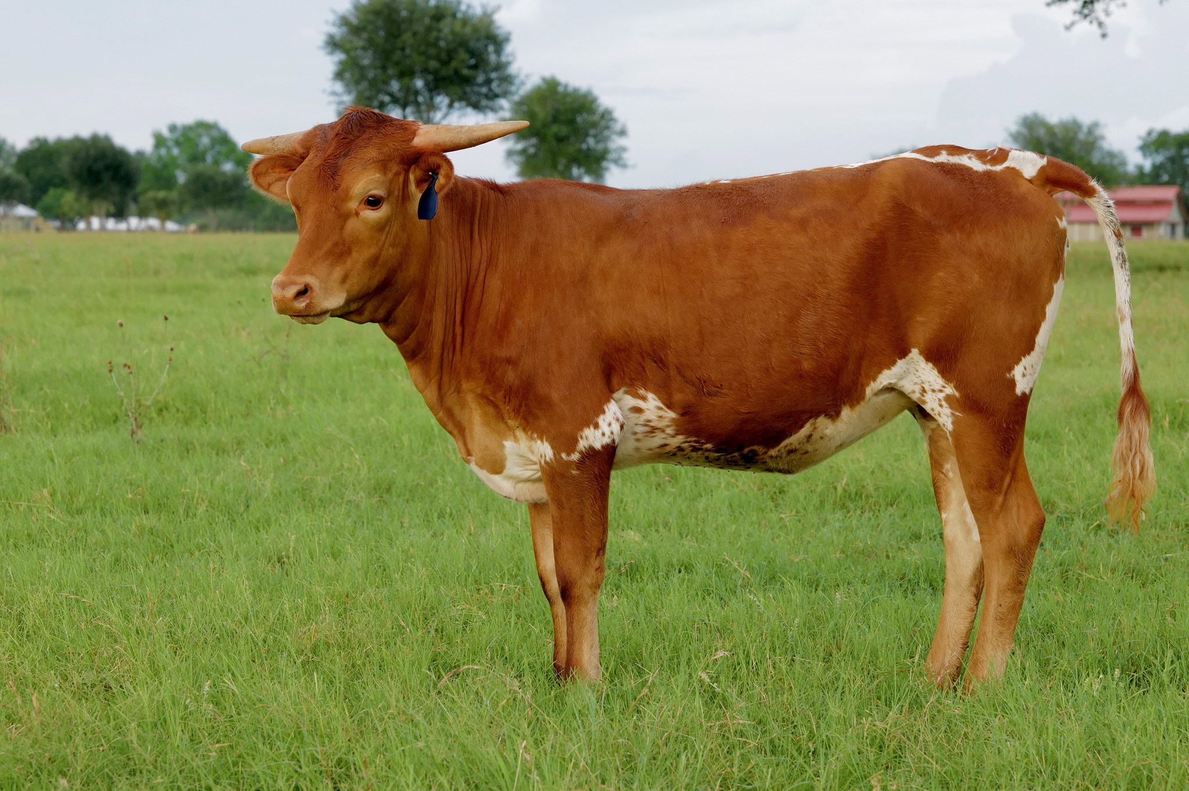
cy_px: 396
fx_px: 3499
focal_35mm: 106
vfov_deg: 12.9
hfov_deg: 19.3
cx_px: 594
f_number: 5
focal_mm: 70
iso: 1600
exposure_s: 1/1000
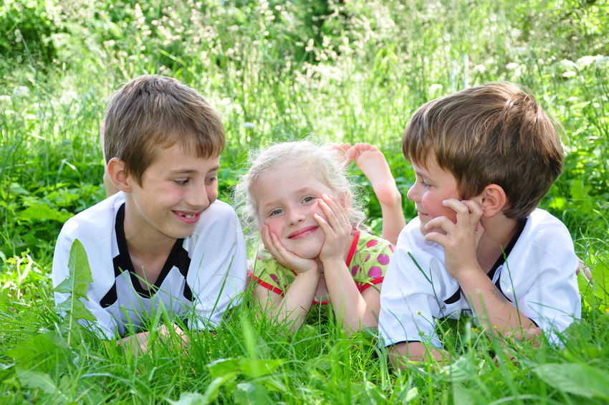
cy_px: 202
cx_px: 304
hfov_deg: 38.9
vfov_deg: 26.4
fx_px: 862
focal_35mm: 51
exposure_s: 1/100
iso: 200
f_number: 4.2
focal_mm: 34
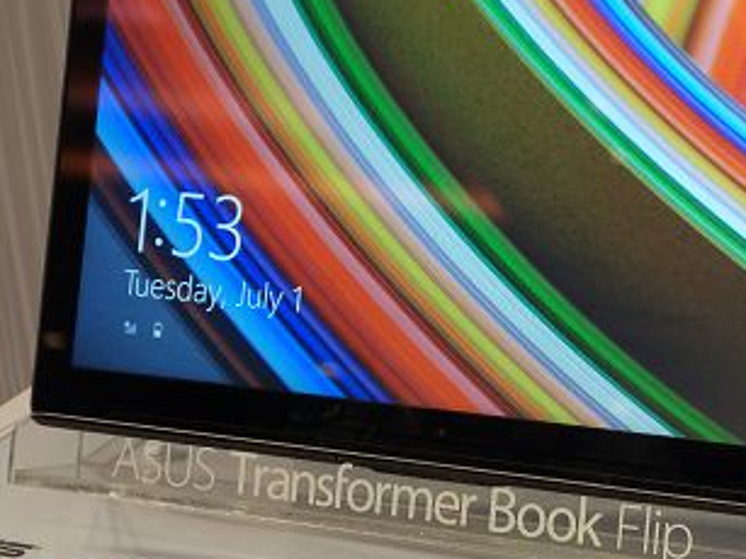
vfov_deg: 12.9
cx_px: 649
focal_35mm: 115
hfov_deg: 16.9
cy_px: 253
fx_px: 2477
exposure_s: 1/50
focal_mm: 17.4
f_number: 3.2
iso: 320
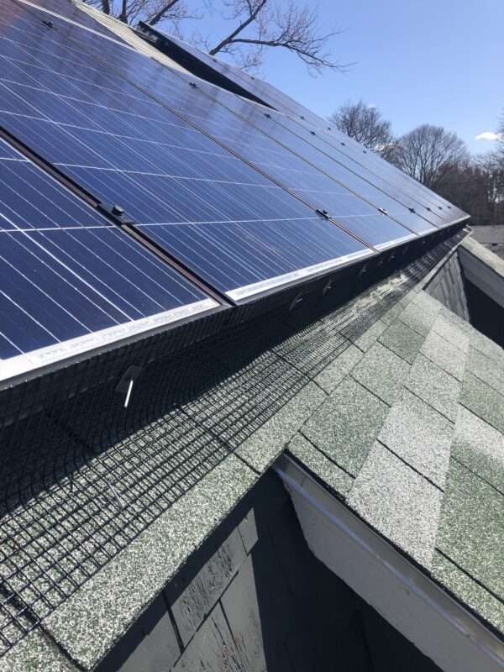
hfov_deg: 49.7
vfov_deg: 63.4
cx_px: 252
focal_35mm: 28
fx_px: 544
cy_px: 336
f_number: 1.8
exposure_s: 1/1736
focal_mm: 4
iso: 20
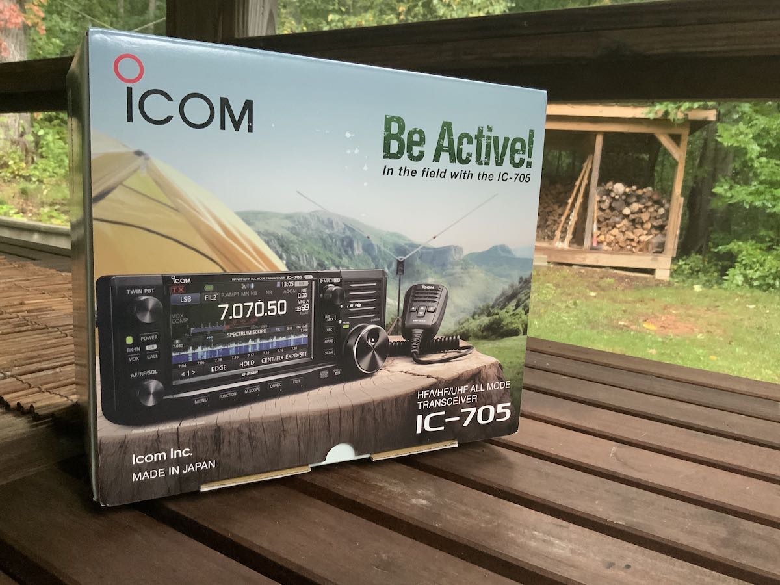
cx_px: 390
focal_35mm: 29
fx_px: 653
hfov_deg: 61.7
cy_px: 292
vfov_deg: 48.2
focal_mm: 3
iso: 320
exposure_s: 1/44
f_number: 1.8
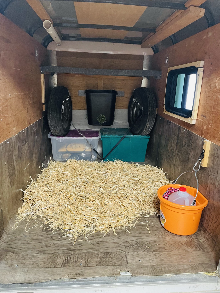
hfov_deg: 53.1
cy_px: 146
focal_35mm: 26
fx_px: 220
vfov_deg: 67.3
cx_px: 110
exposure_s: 1/40
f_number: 1.6
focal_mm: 4.2
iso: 400
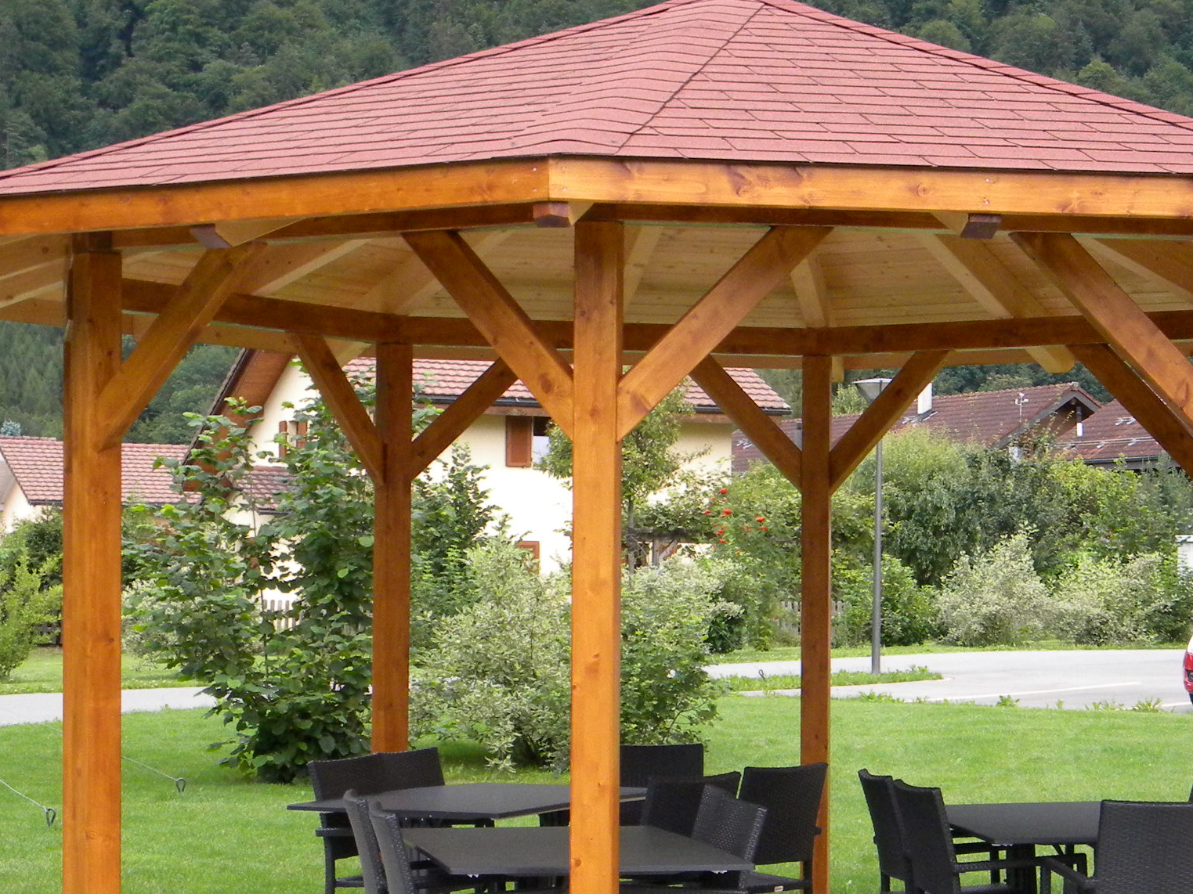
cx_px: 768
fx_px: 2757
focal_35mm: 80
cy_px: 607
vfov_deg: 18.4
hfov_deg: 24.3
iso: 290
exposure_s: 1/500
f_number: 3.9
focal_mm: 8.6
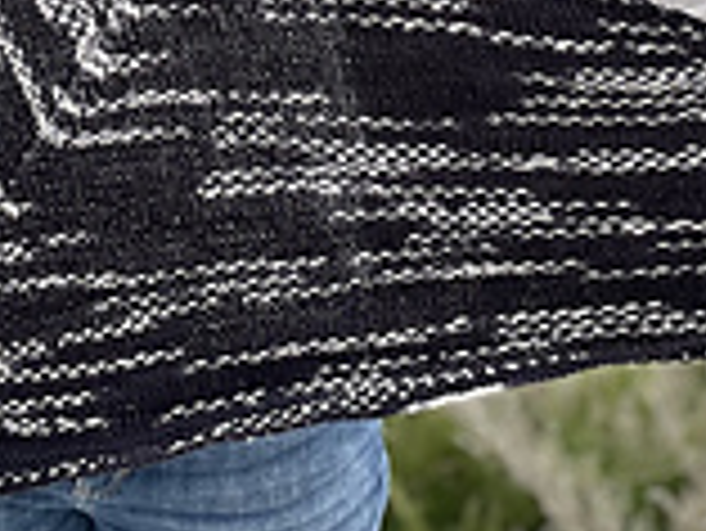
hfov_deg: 18.5
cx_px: 229
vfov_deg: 13.0
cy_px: -328
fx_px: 2164
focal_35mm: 106
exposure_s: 1/399
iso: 50
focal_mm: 4.2
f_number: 1.6
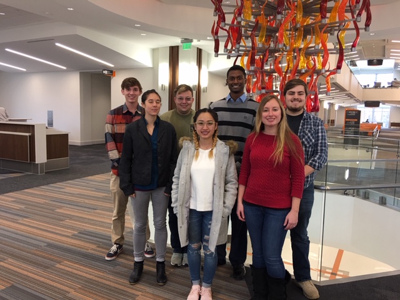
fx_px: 335
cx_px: 200
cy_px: 150
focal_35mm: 29
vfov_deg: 48.2
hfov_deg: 61.7
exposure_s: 1/15
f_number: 2.2
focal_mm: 4.15
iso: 32
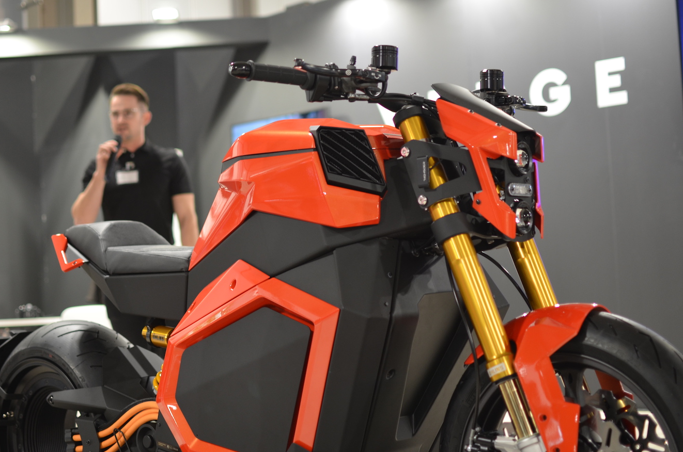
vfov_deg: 22.7
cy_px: 254
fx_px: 1128
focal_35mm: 60
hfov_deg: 33.7
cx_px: 316
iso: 320
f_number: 1.8
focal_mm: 35
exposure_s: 1/50
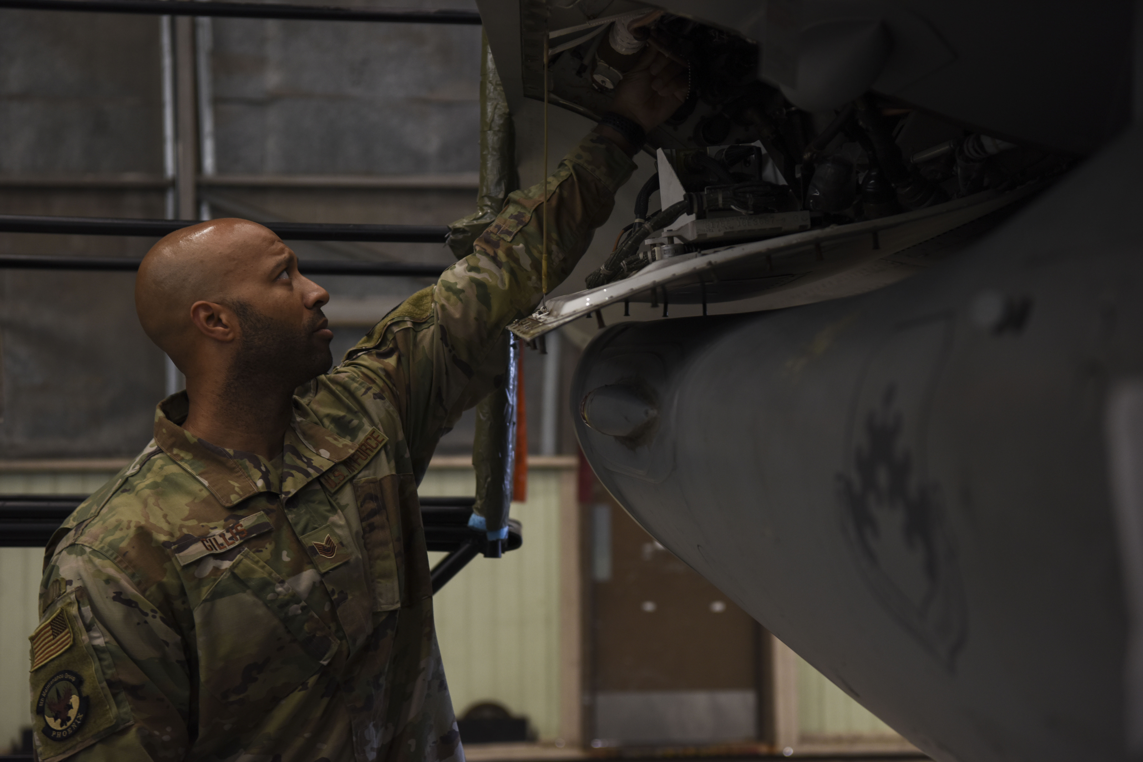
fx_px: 1968
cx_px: 572
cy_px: 381
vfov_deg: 21.9
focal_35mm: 62
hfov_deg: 32.4
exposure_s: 1/200
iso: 640
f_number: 4
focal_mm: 62
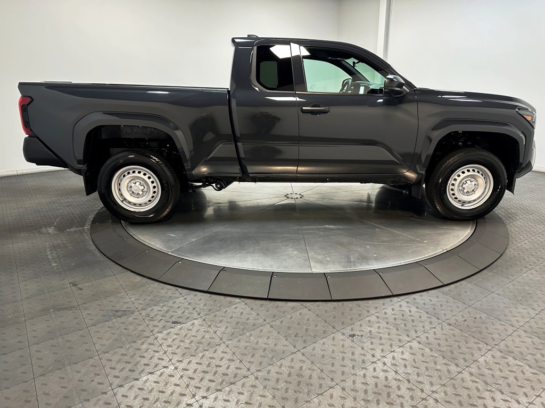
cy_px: 204
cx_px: 272
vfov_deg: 56.8
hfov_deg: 71.6
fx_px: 378
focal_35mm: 24
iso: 500
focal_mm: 6.86
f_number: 1.78
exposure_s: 1/60
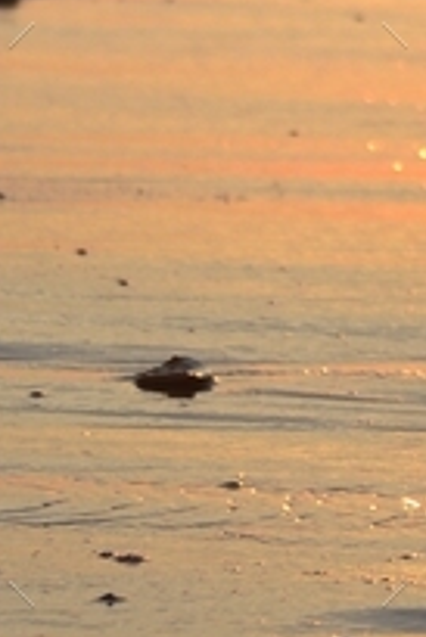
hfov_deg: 2.1
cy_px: -176
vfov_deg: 3.2
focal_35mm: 647
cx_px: 659
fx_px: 11464
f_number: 5.6
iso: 200
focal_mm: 100
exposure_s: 1/500
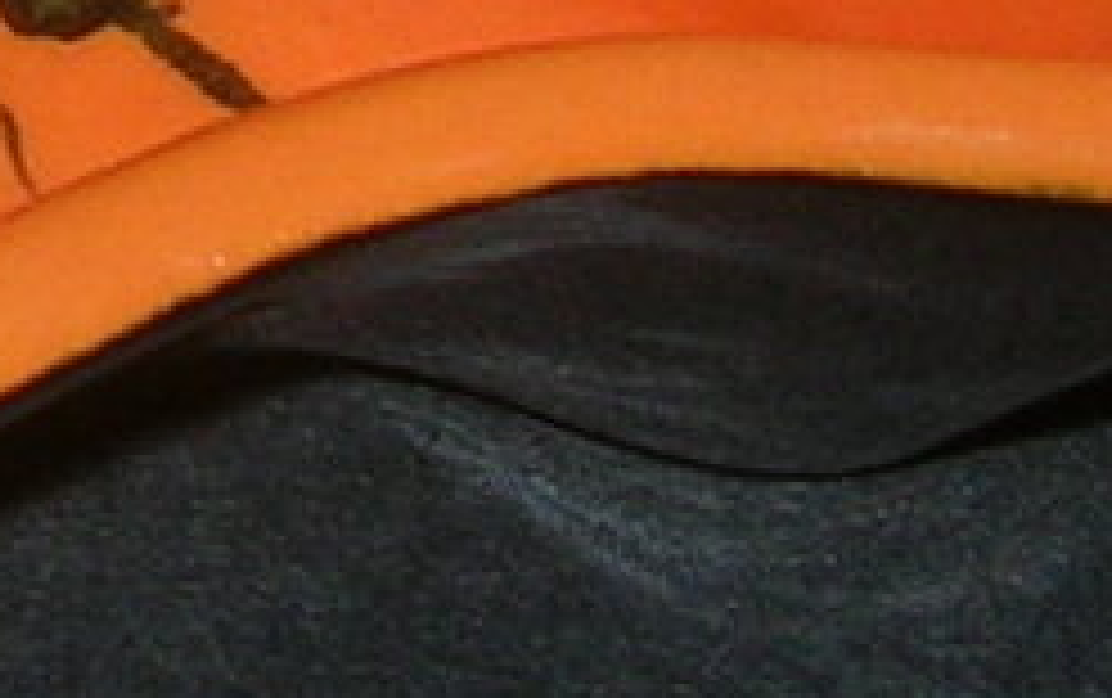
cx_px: -761
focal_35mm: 228
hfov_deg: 8.9
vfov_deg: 5.6
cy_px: -919
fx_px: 6918
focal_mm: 5.8
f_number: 2.8
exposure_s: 1/60.1
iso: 50
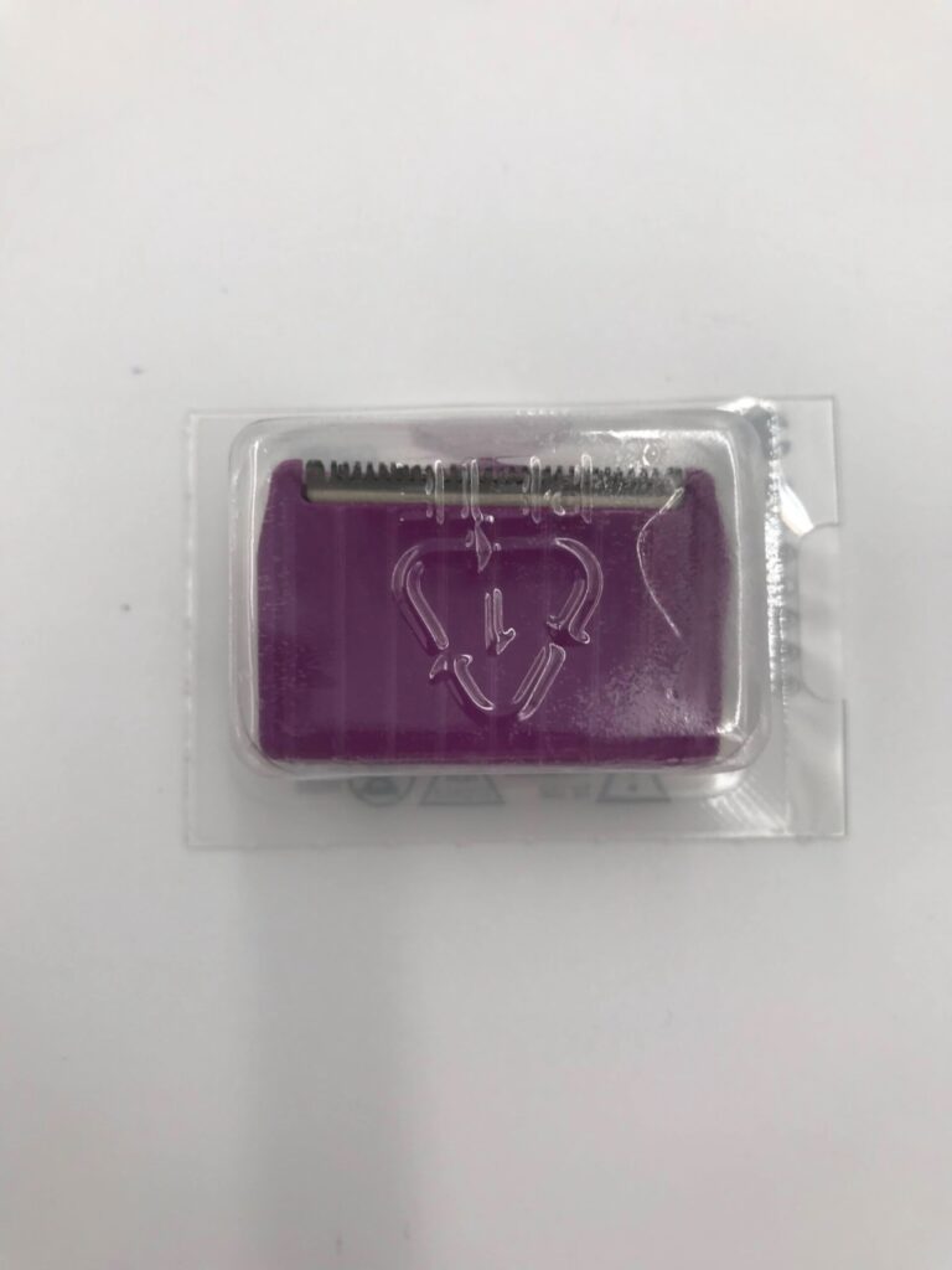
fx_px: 1027
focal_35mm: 28
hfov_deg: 49.7
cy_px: 635
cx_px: 476
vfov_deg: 63.4
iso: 20
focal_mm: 3.99
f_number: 1.8
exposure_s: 1/120
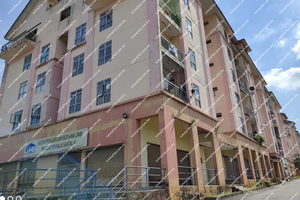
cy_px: 94
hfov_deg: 65.5
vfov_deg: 46.4
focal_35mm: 28
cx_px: 148
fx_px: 233
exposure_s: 1/1488
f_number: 1.89
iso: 50
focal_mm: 5.89
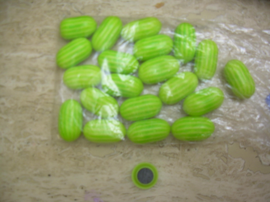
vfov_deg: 37.7
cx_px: 135
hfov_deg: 49.0
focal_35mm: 38
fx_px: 296
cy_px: 101
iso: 50
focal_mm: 6.3
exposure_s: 1/5.2
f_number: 2.8
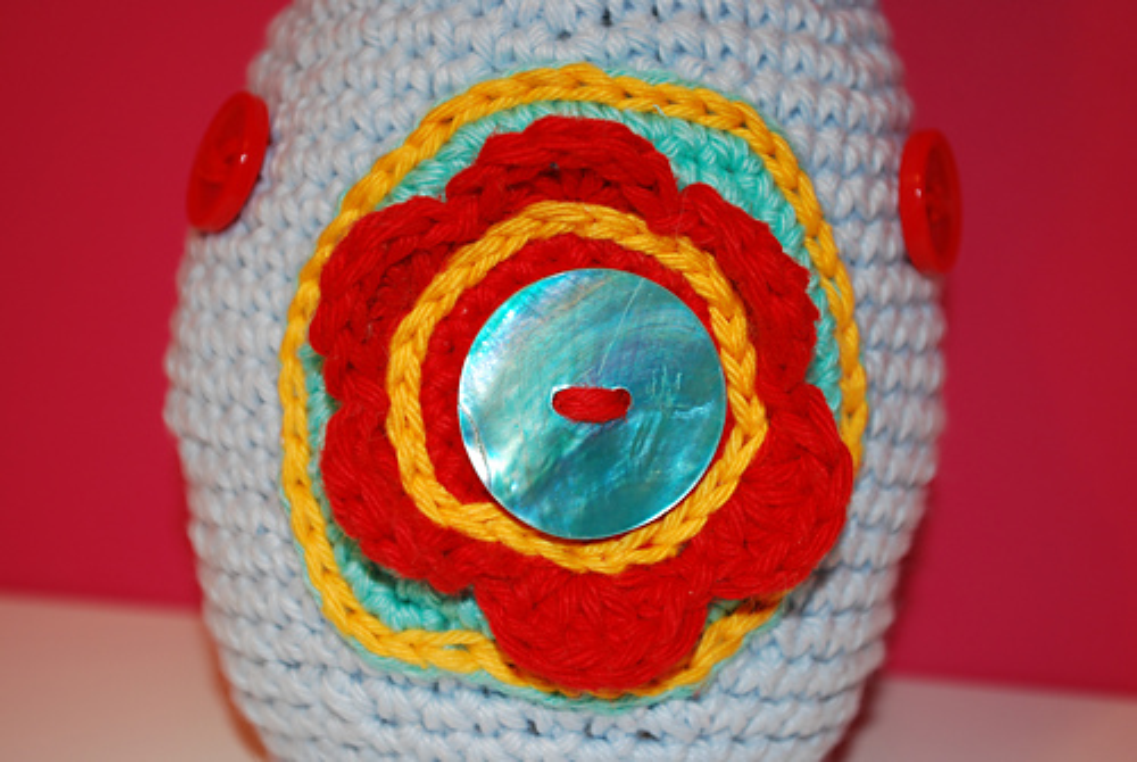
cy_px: 381
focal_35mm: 82
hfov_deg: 24.6
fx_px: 2609
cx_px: 568
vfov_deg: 16.6
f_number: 5.6
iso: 200
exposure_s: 1/60
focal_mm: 55
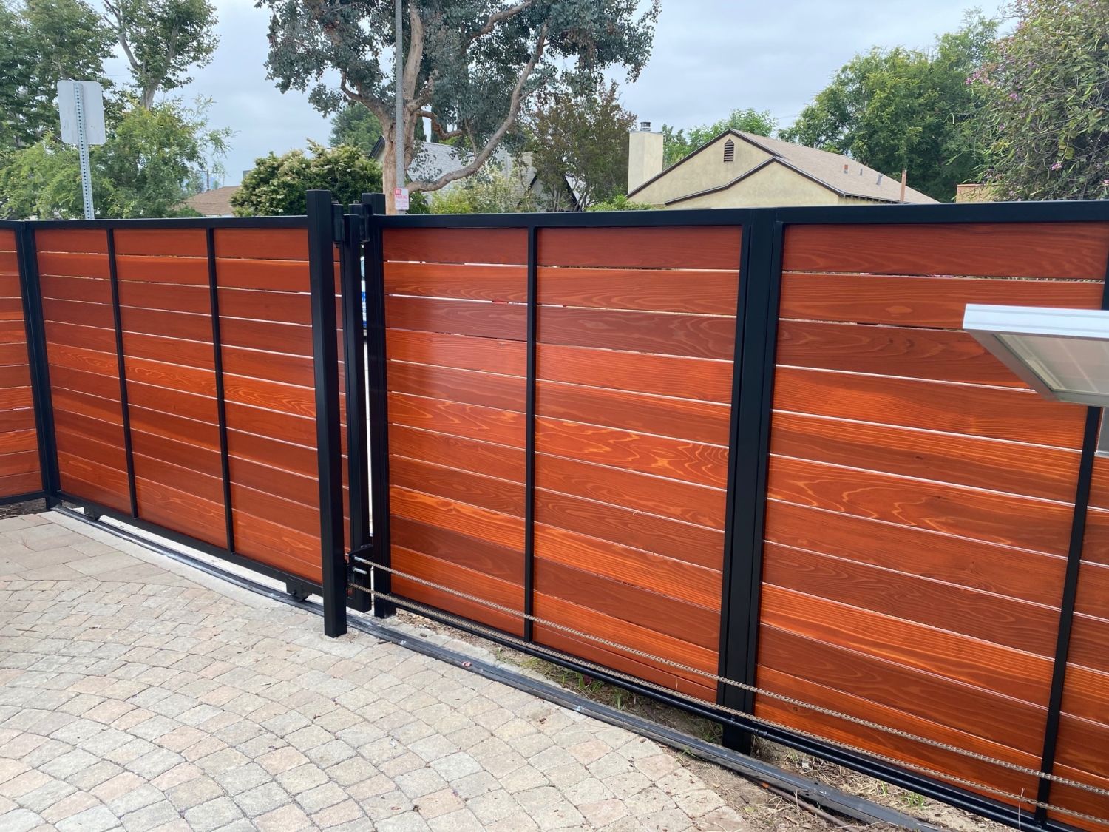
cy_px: 416
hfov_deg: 67.3
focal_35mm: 26
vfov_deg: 53.1
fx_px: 833
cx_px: 554
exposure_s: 1/898
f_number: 1.8
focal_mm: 4.25
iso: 32
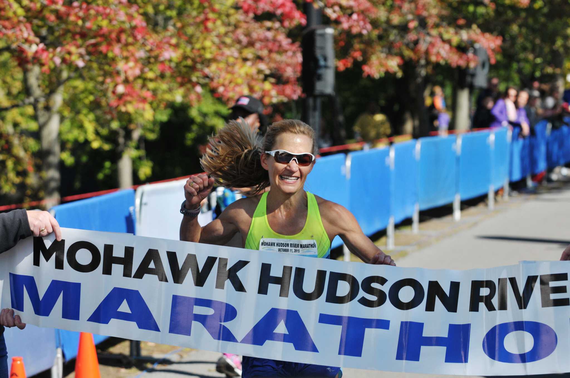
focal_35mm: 142
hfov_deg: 14.4
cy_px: 189
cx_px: 285
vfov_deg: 9.6
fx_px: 2253
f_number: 5.6
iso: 400
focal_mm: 95
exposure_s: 1/2000
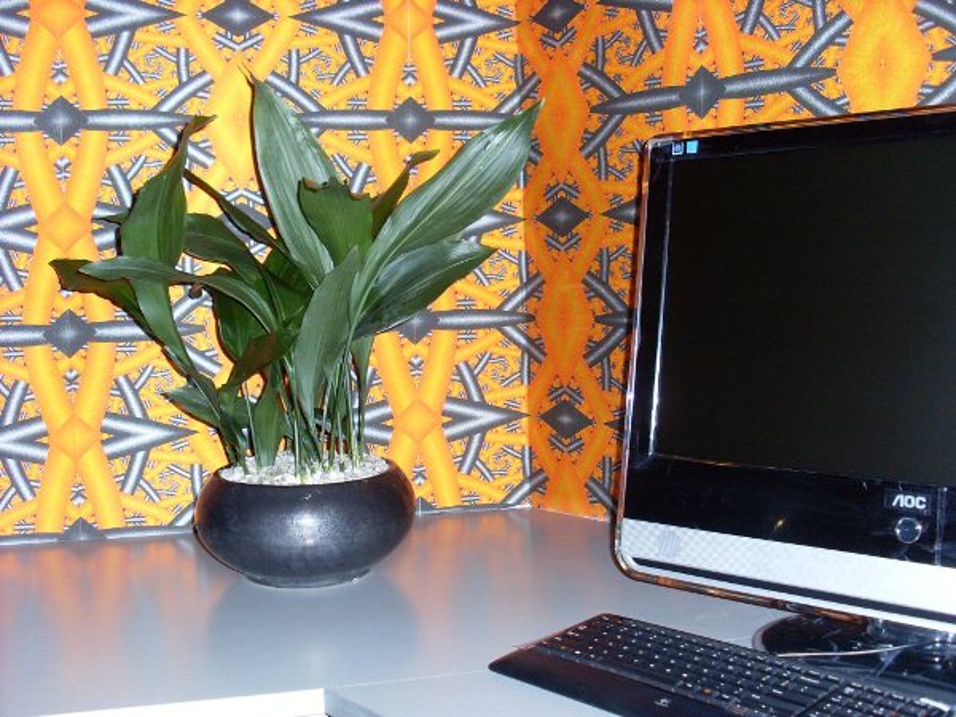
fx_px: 1049
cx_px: 478
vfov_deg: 37.7
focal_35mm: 38
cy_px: 358
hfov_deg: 49.0
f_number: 3
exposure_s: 1/45
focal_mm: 6.3
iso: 100
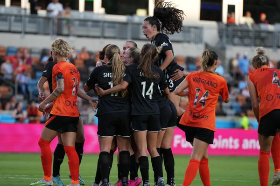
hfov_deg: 6.9
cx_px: 140
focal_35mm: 300
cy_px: 93
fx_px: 2333
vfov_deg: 4.6
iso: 500
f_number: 2.8
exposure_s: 1/2000
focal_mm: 200
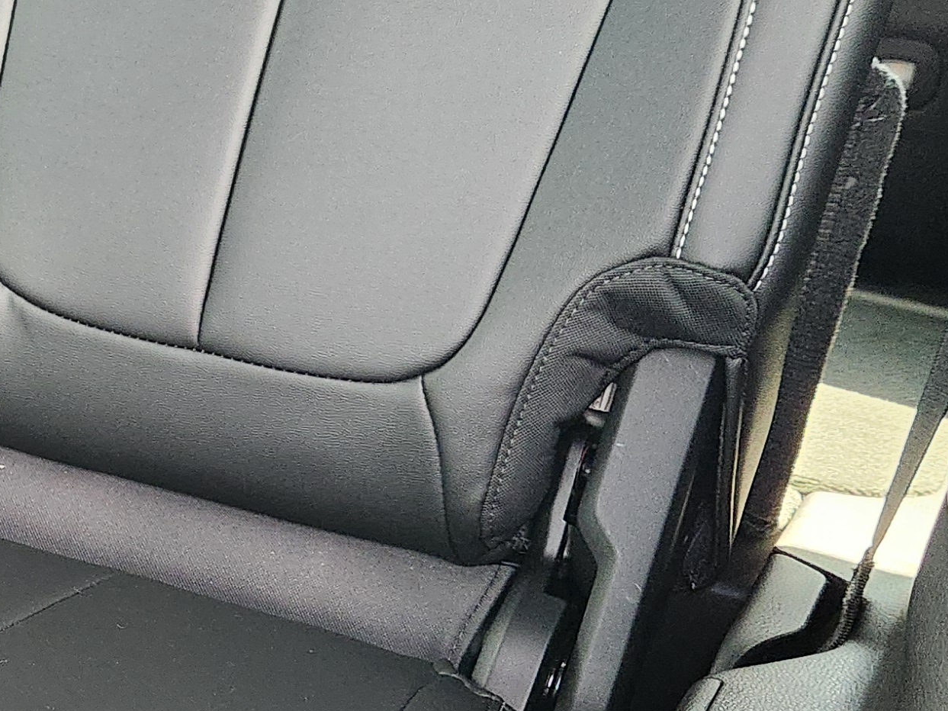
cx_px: -190
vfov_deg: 19.7
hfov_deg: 24.0
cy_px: 583
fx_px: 2026
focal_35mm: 74
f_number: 1.8
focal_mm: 5.4
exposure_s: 1/120
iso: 500
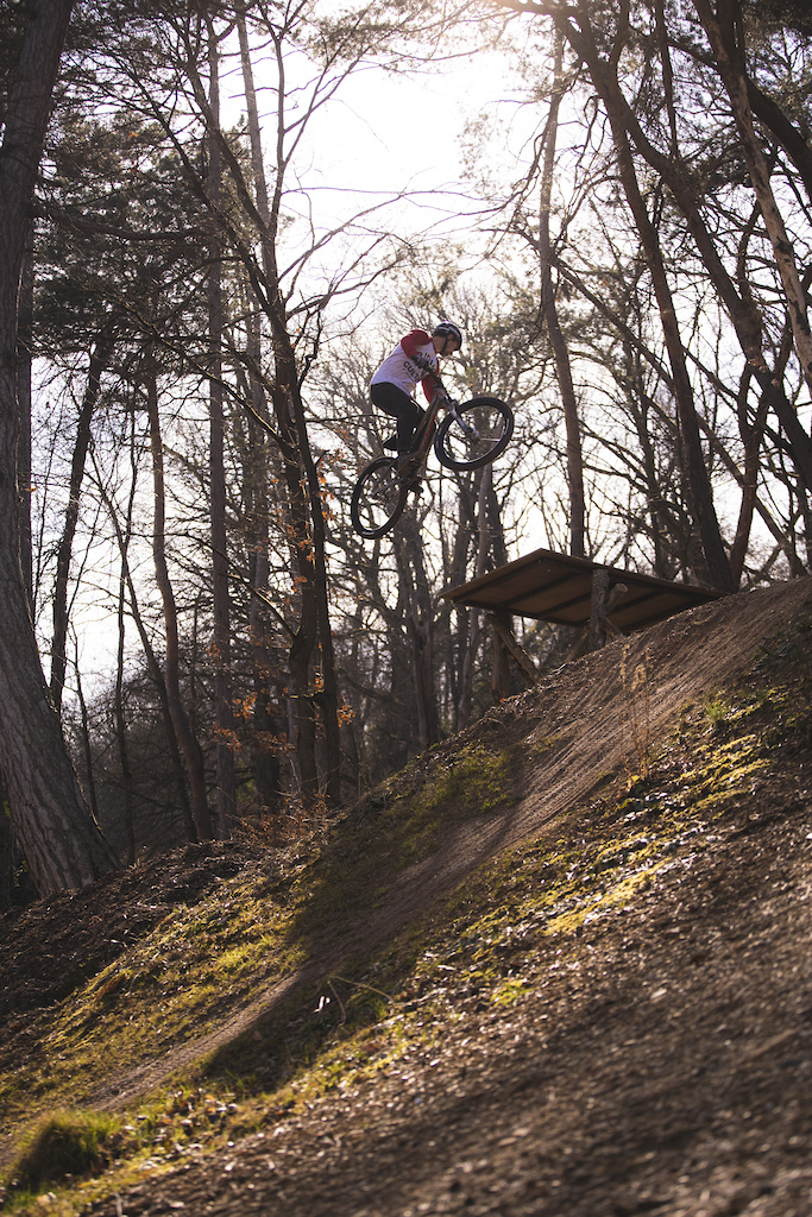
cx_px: 406
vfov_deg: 28.8
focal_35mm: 70
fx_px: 2367
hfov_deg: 19.5
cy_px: 608
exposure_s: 1/1250
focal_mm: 70
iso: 800
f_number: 4
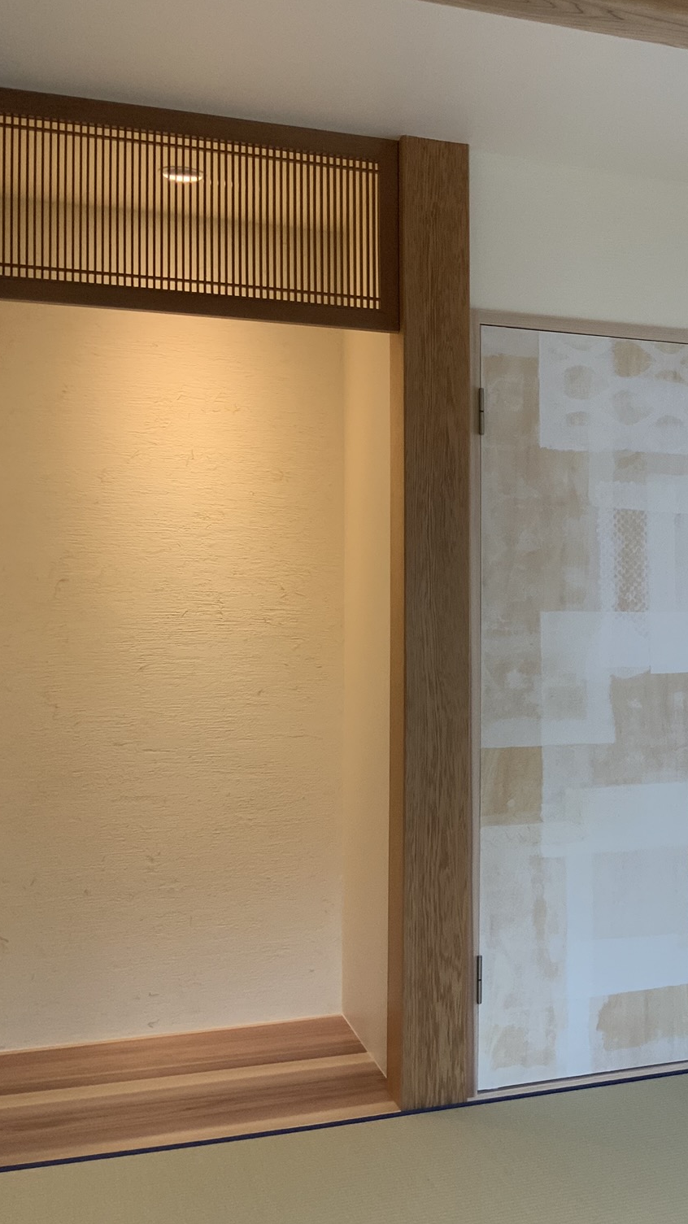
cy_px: 608
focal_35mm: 43
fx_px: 1395
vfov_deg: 47.4
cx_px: 680
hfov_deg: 26.3
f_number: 1.8
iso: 64
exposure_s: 1/100
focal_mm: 3
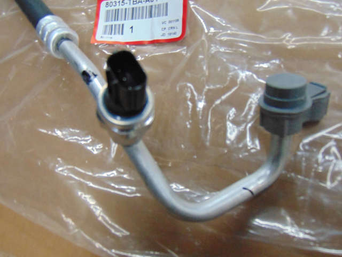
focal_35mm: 33
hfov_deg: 55.4
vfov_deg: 42.9
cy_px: 128
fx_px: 326
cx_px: 171
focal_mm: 5.8
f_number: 3.2
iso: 400
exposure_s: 1/30
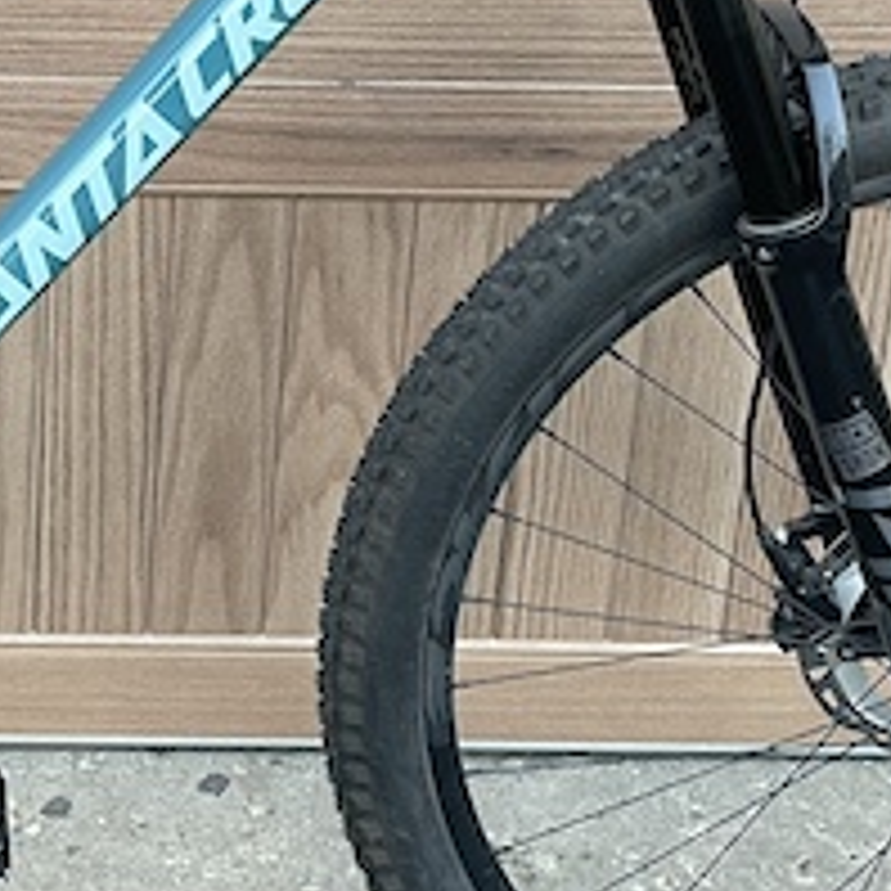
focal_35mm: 93
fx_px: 2708
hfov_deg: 18.1
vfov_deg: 18.6
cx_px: -45
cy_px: 274
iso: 125
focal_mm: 4.2
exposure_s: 1/60
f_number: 1.6
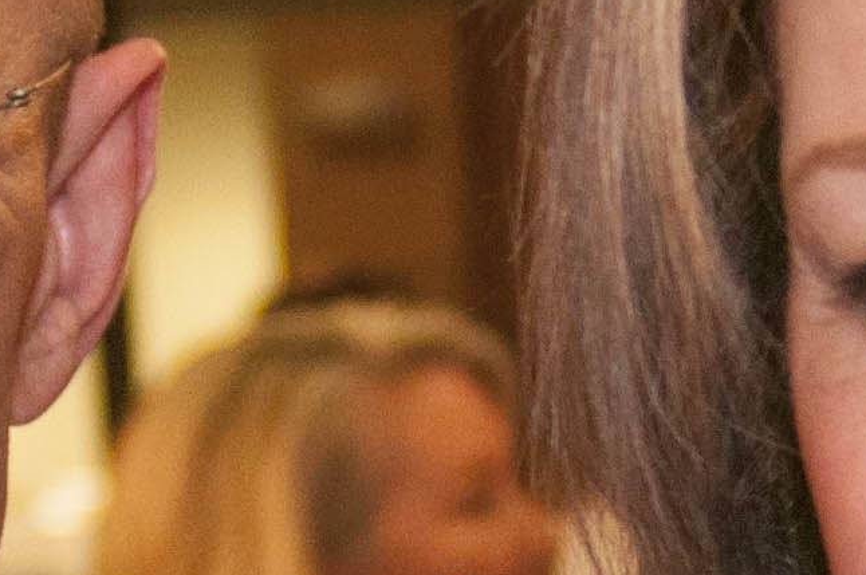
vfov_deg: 4.8
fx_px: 6703
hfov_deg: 7.4
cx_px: 606
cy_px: 1145
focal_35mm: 279
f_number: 3.5
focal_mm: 28
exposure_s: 1/60
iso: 250
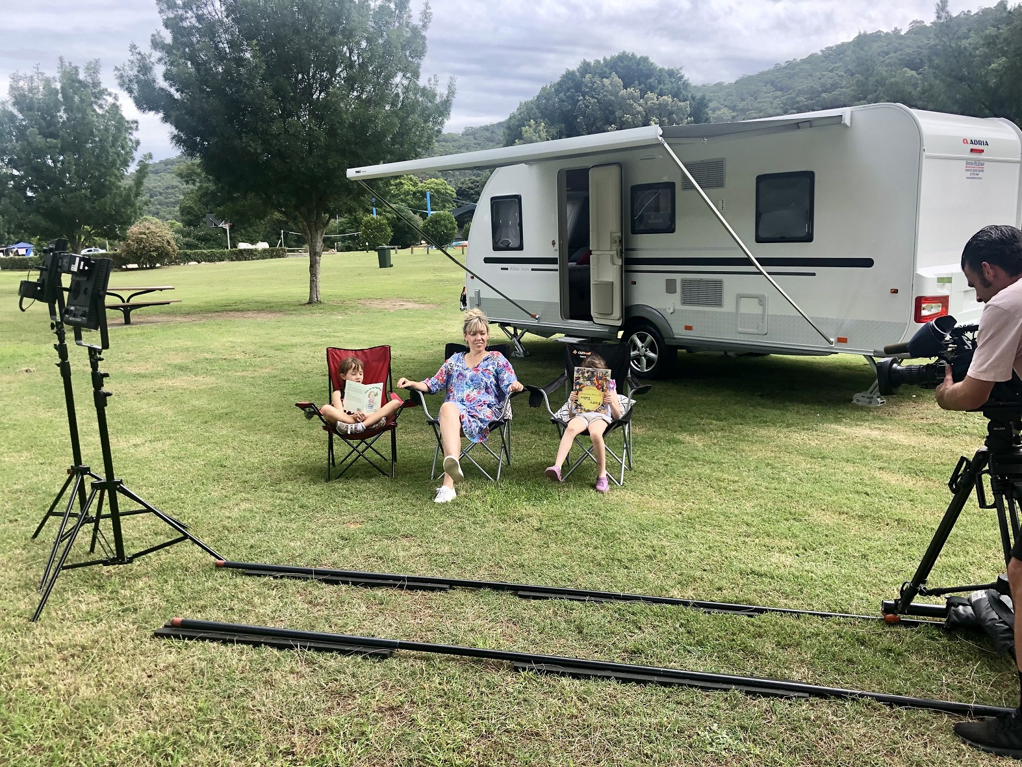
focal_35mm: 28
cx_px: 511
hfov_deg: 63.4
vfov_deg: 49.8
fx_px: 827
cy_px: 384
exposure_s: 1/657
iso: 20
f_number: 1.8
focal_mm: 4
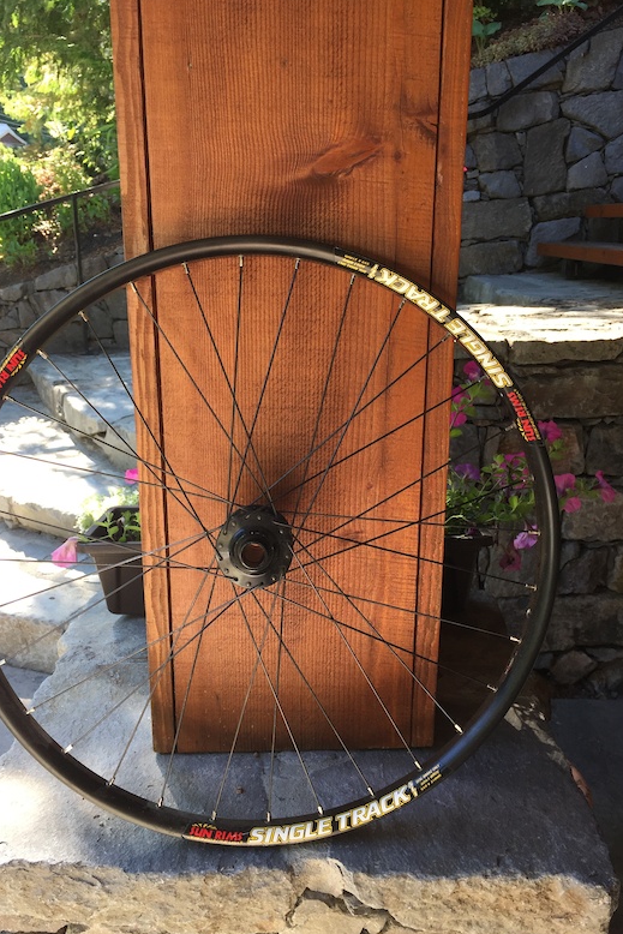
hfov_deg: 42.3
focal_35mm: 31
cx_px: 302
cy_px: 467
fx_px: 804
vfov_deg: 60.3
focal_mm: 4.15
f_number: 2.2
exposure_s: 1/120
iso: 32
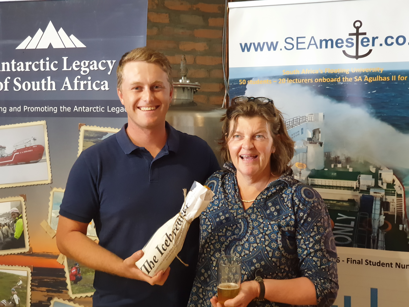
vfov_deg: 28.0
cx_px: 204
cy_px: 154
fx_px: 614
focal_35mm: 52
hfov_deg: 36.8
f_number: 2.4
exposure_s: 1/17
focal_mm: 6
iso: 400
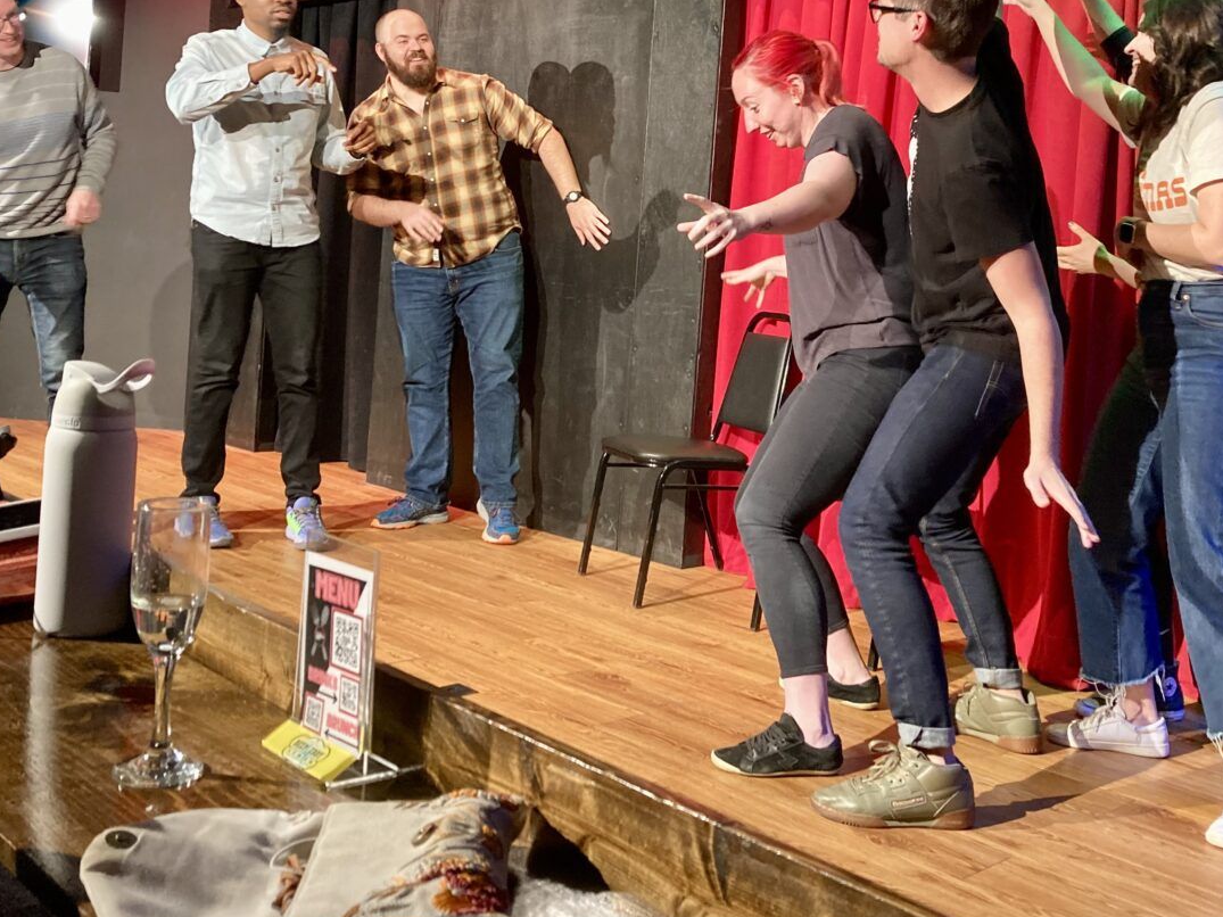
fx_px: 1413
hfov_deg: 46.7
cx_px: 683
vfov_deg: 35.6
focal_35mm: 40
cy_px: 307
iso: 250
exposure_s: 1/40
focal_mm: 3.99
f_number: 1.8
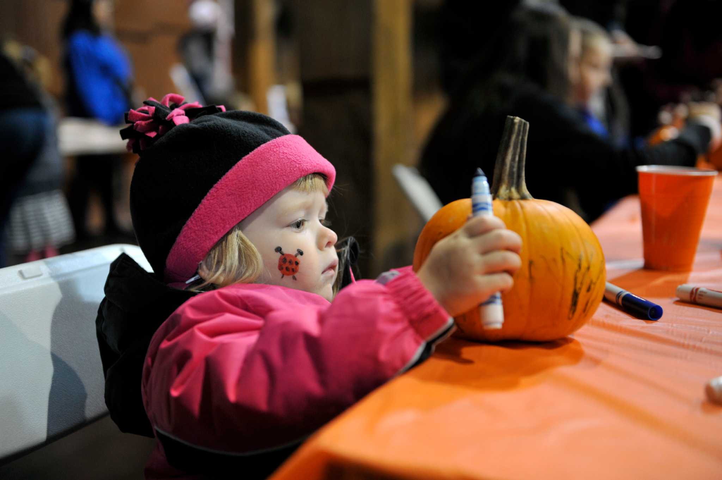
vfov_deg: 28.0
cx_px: 361
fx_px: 962
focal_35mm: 48
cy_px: 240
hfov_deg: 41.1
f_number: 2.8
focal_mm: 48
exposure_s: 1/60
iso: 1600
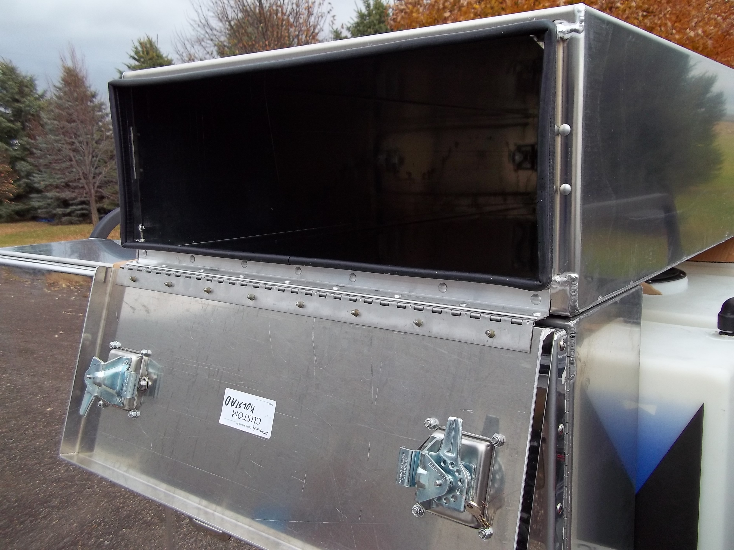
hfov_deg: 56.8
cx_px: 367
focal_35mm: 32
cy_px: 275
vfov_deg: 44.2
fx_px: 679
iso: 80
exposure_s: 1/500
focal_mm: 5.7
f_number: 2.9
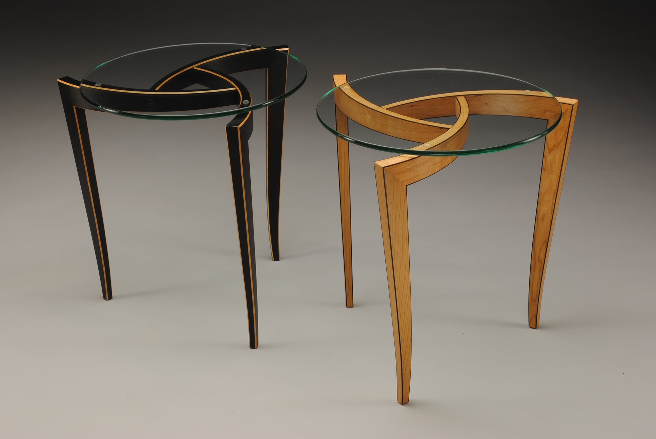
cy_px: 220
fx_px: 1368
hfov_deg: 27.0
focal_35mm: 75
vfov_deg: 18.2
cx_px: 328
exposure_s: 1/1.6
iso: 100
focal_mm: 50
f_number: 14
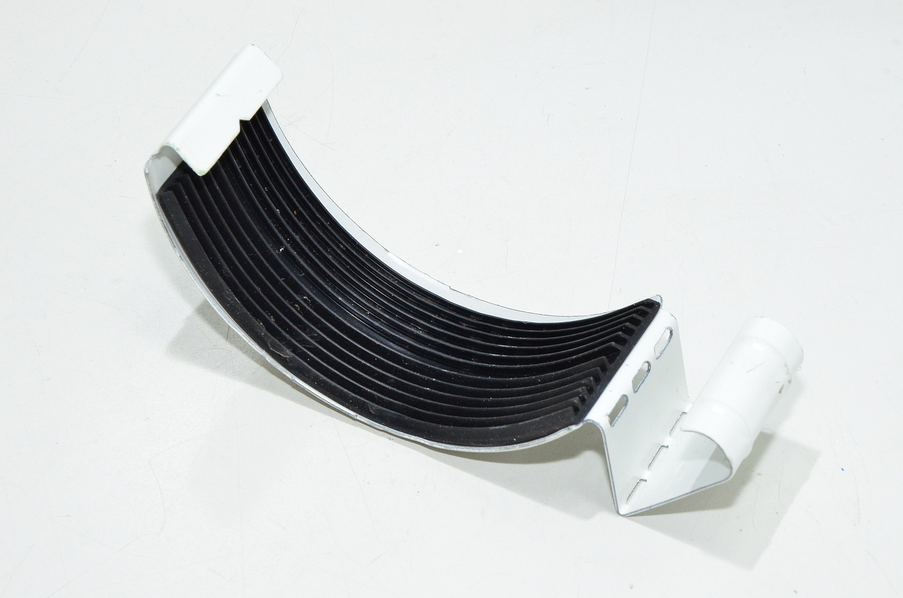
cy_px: 299
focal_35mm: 135
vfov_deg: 10.1
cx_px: 452
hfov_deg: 15.2
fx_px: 3379
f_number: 16
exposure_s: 1/50
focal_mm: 90
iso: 1600
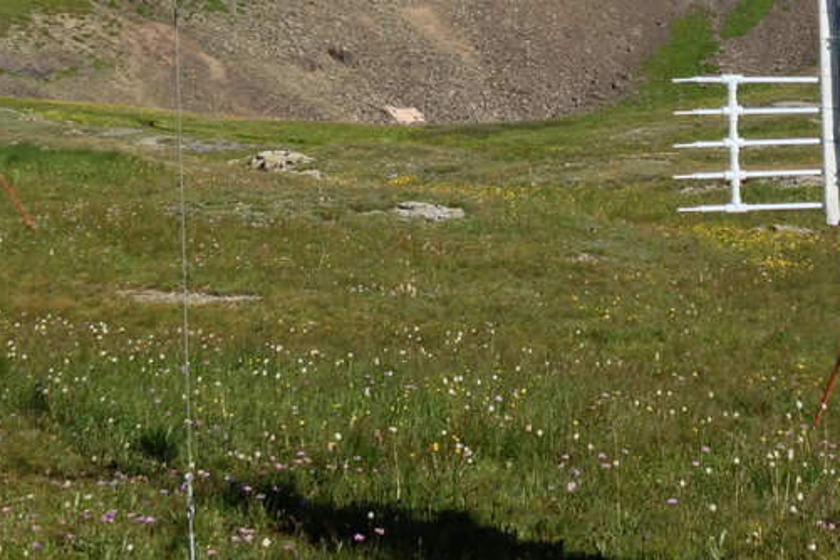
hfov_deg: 21.7
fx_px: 2170
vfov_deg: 14.5
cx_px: 639
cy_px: 13
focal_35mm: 93
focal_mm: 4.28
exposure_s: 1/1416
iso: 50
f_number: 2.4
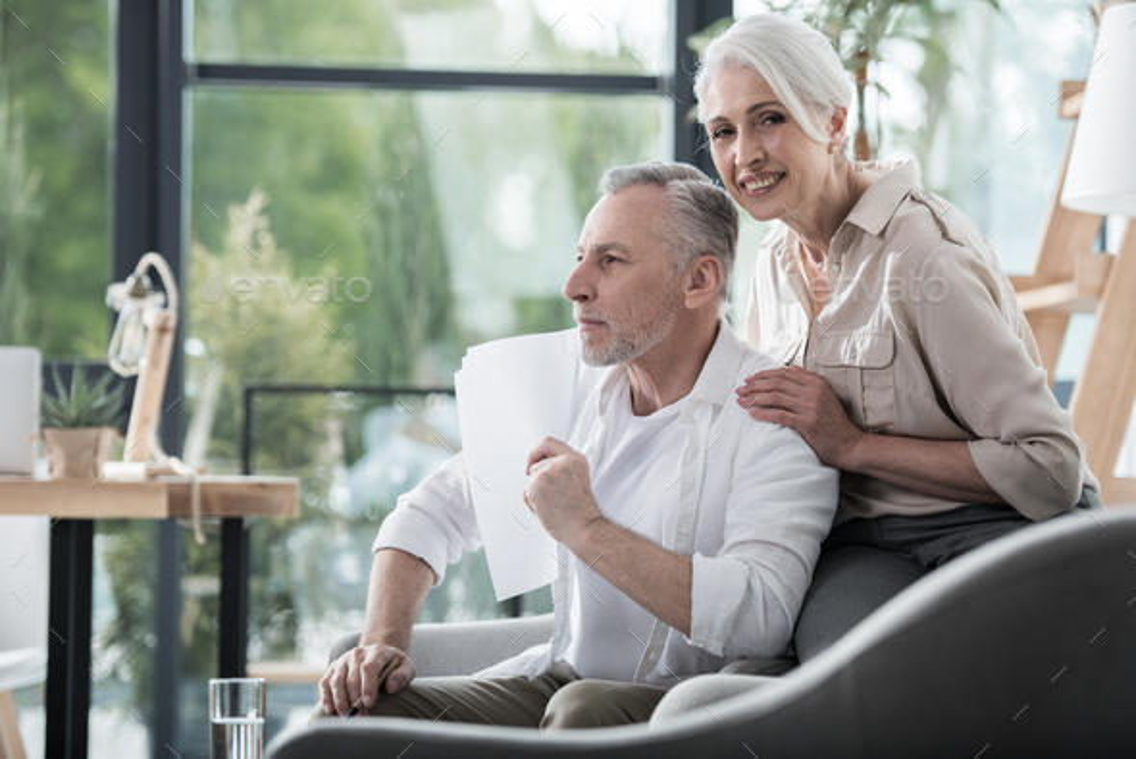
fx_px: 3536
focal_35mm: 112
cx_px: 568
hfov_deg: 18.3
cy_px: 380
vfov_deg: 12.2
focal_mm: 112
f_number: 2.8
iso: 160
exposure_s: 1/250
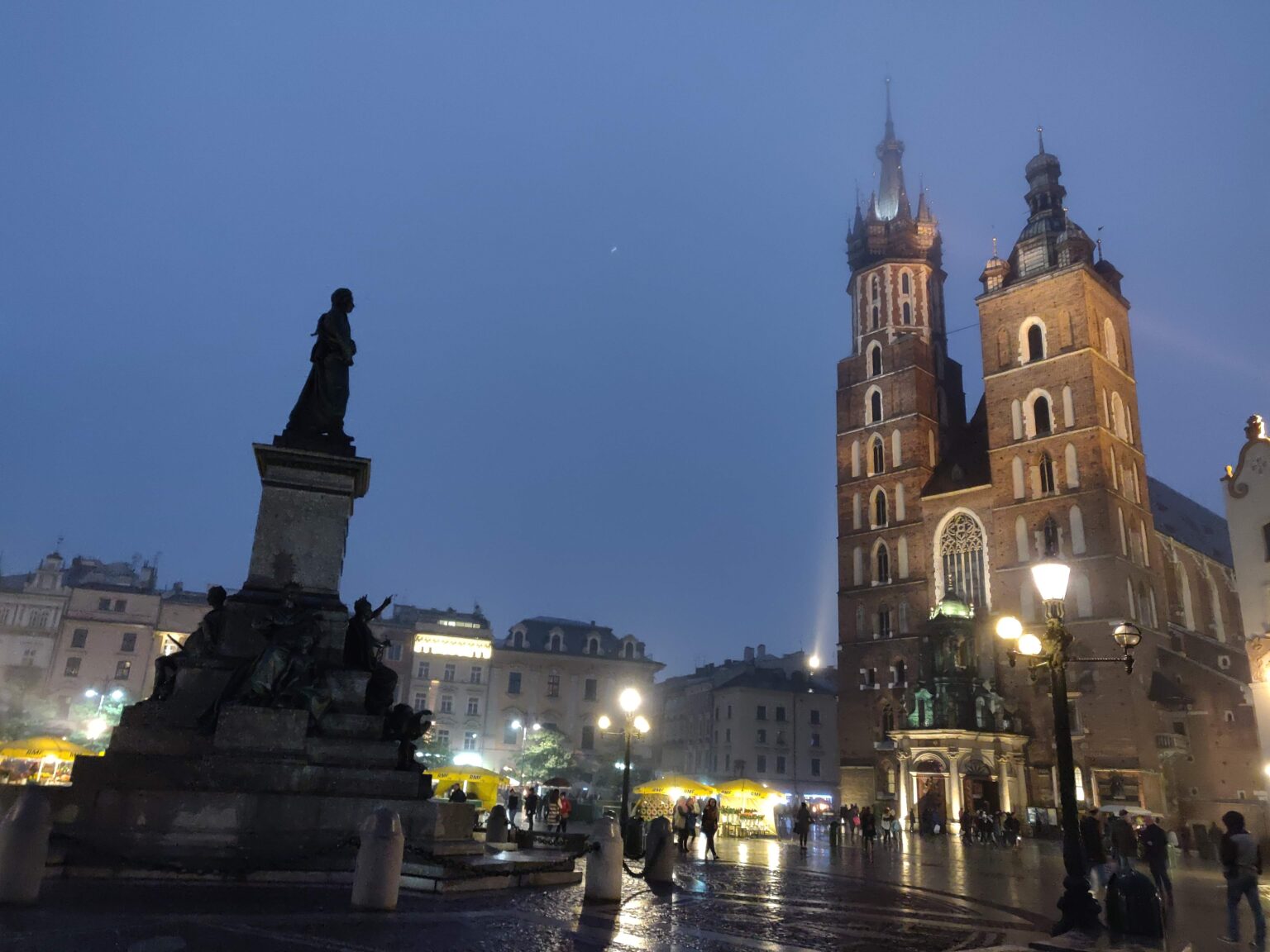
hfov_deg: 69.4
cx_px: 635
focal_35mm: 25
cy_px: 476
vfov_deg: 54.9
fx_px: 917
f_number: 1.7
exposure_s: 1/17
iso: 2500
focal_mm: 4.25
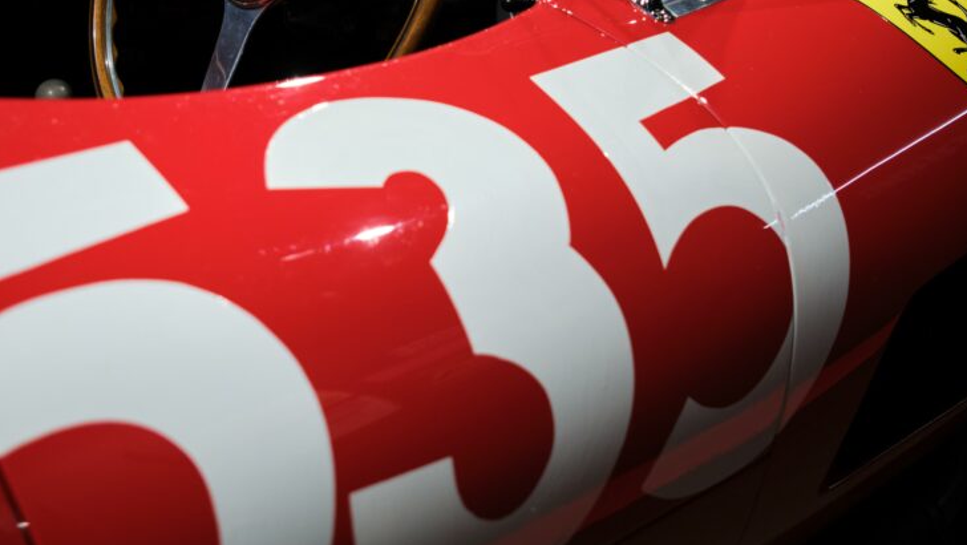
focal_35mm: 59
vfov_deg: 20.3
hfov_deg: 35.4
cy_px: 143
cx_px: 493
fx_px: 1513
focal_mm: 27
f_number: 2.8
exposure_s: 1/75
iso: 160
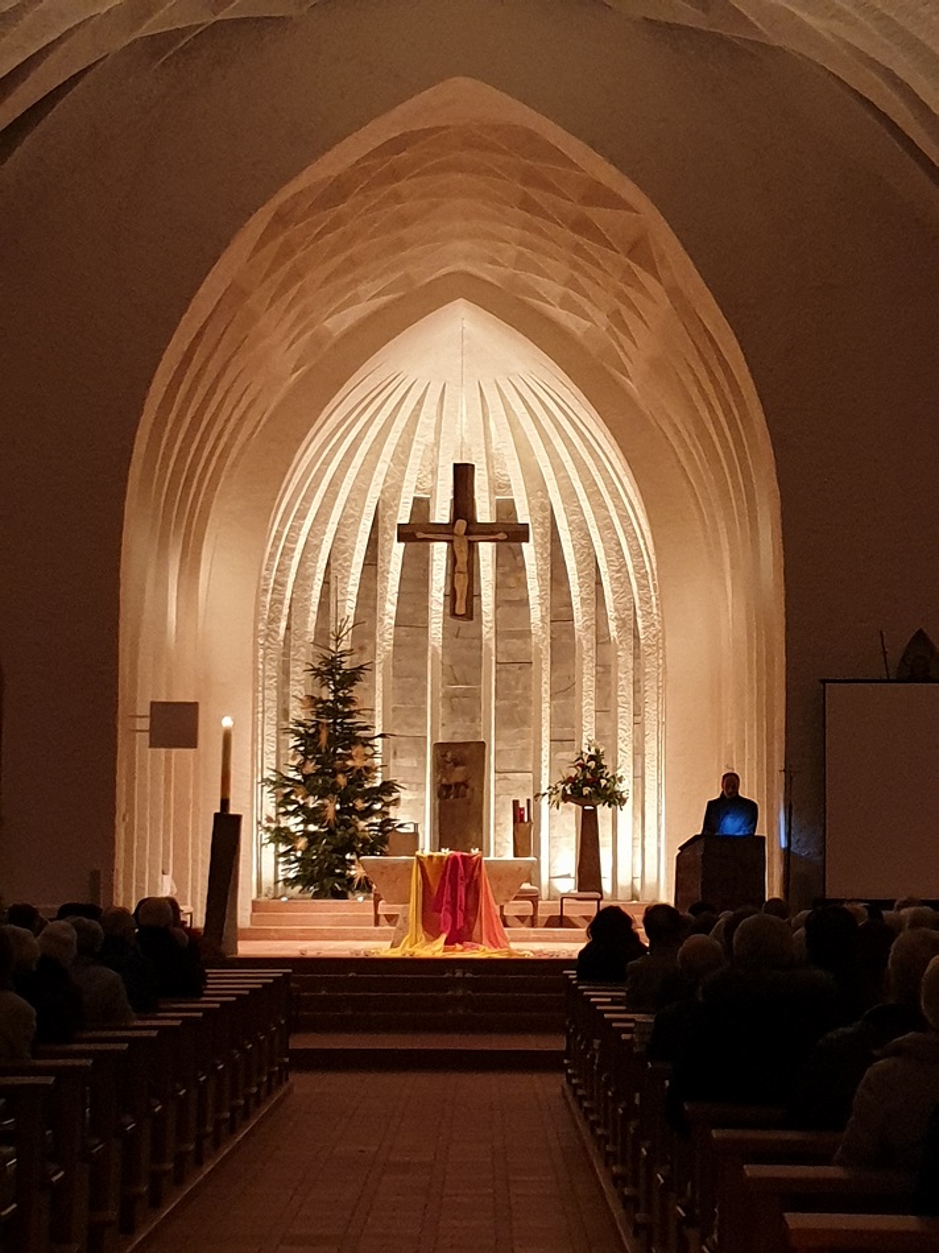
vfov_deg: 67.3
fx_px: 941
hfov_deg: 53.0
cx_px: 470
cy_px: 626
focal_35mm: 26
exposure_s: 1/50
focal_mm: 4.3
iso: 320
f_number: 1.5
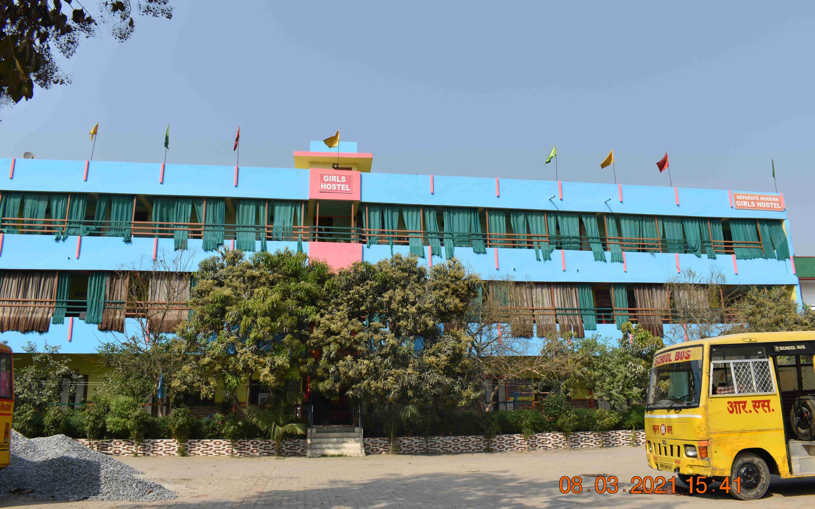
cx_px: 407
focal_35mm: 28
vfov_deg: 44.5
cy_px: 250
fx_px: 622
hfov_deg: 66.5
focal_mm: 18
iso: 100
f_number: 10
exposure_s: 1/200
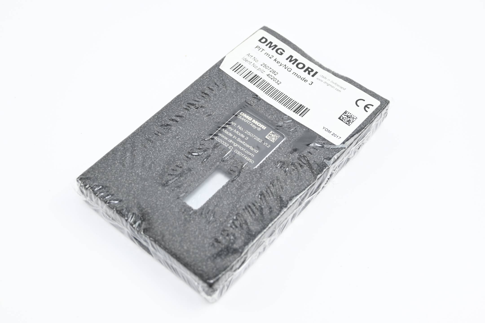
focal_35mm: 49
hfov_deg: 40.5
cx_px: 242
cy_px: 162
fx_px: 657
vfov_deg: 27.7
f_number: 5
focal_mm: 32.5
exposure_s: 1/50
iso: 140
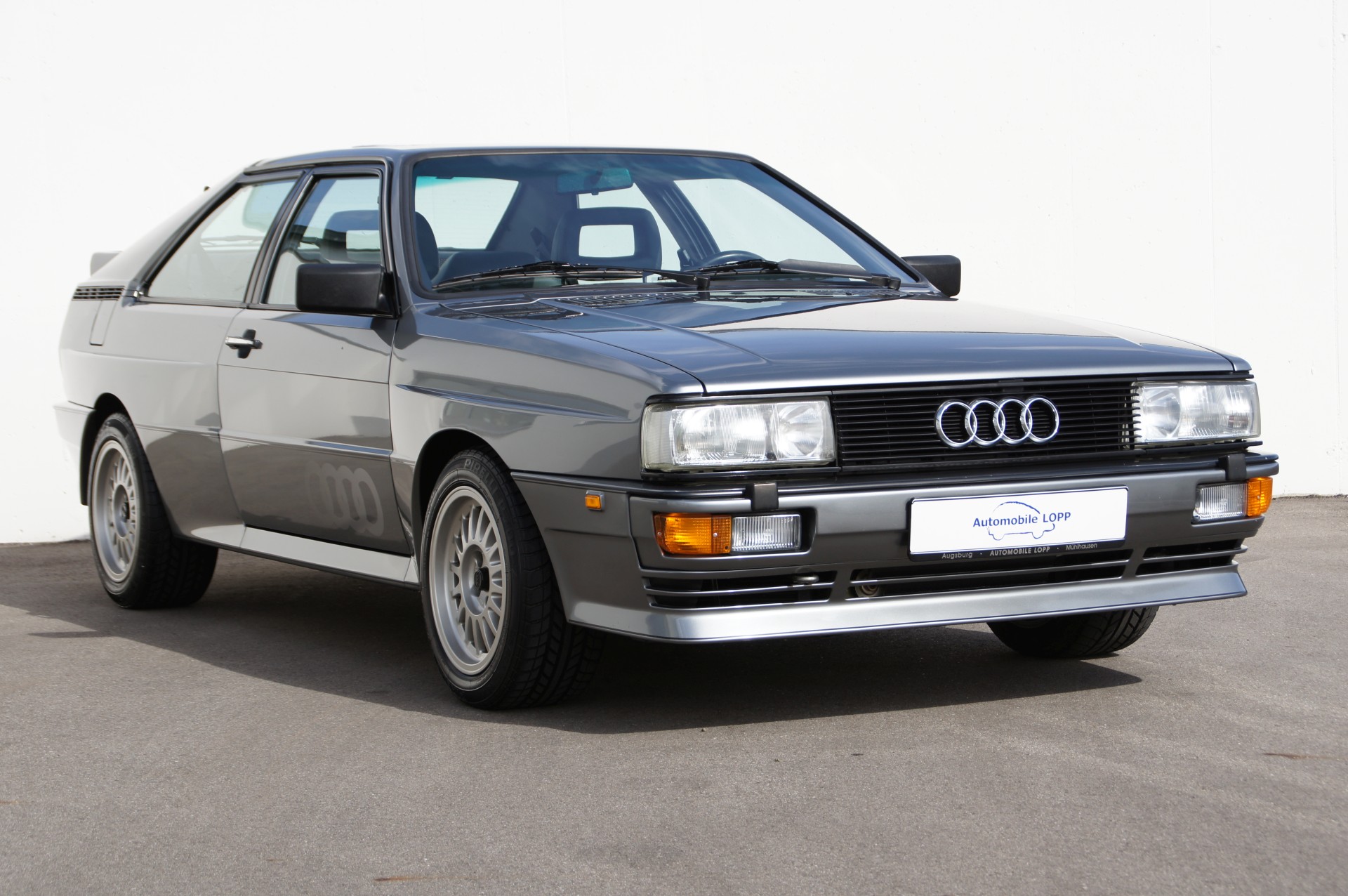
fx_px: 2805
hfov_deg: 27.0
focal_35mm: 75
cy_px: 448
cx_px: 674
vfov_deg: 18.1
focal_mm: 50
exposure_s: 1/250
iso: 100
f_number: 7.1
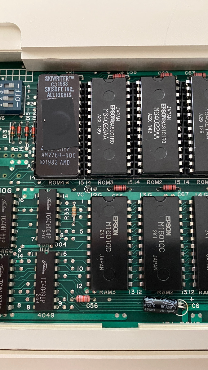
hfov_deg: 31.2
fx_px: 373
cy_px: 185
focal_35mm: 38
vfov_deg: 52.8
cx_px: 101
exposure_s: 1/34
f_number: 1.8
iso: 640
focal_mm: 4.25
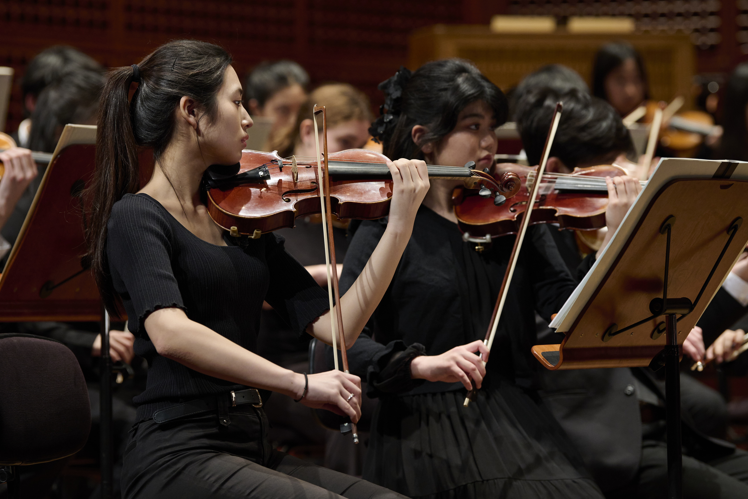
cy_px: 259
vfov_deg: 8.2
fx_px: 3490
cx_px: 374
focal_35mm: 168
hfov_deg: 12.2
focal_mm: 140
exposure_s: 1/125
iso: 1600
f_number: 4
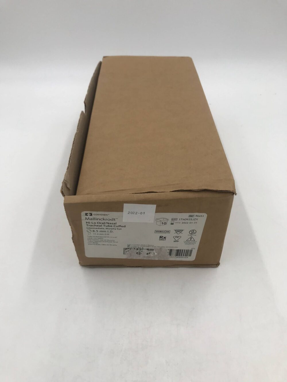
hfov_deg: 49.8
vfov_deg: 63.4
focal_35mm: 28
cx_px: 144
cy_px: 191
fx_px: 309
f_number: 1.8
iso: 20
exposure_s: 1/182
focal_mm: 3.99
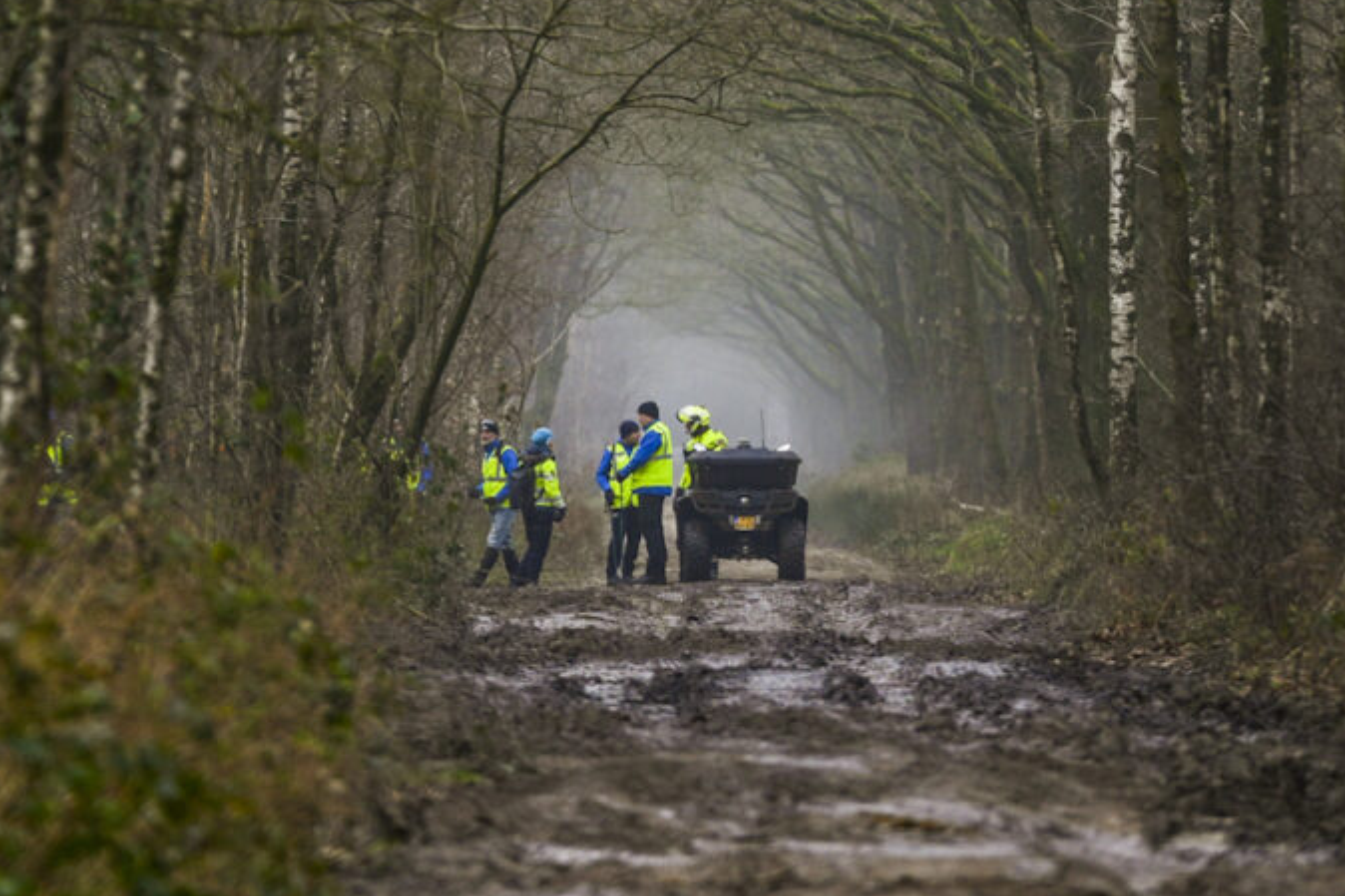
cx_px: 457
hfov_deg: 4.5
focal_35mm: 456
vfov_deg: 3.0
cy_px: 243
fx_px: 17031
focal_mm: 200
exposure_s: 1/400
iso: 100
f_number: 2.8
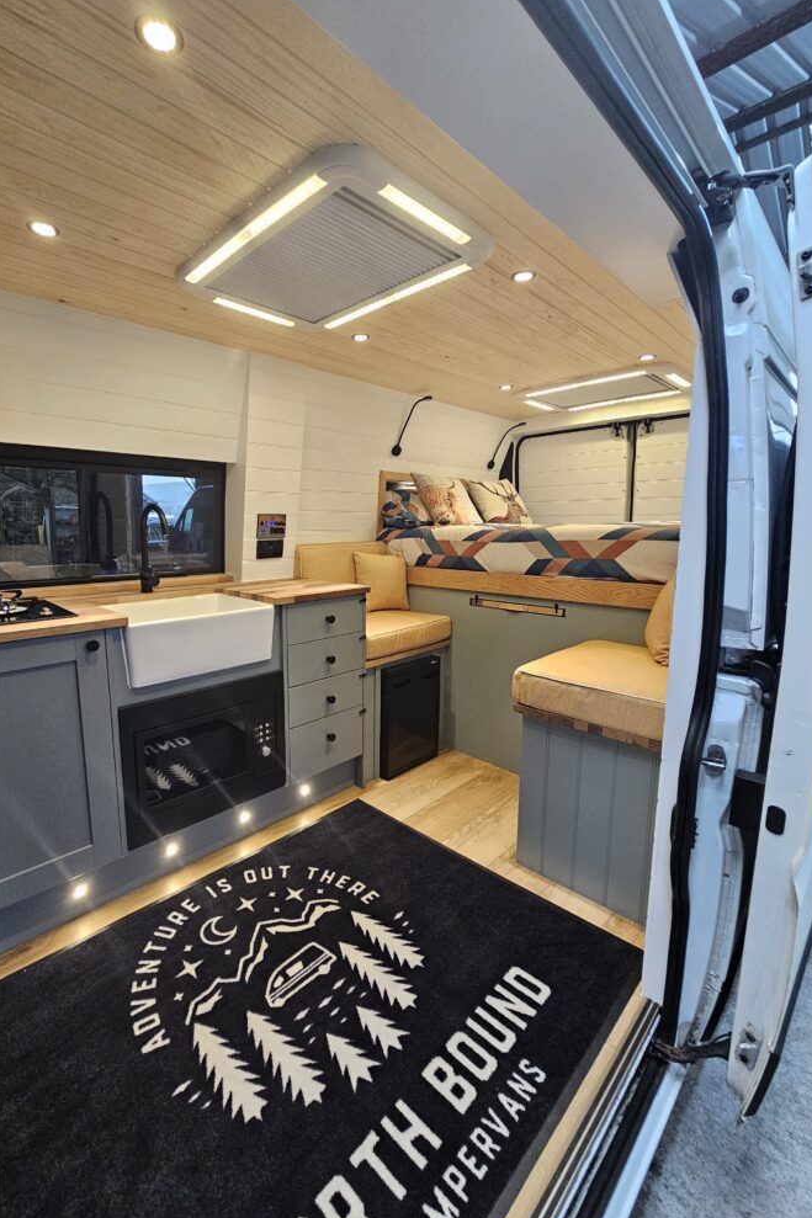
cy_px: 600
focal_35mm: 14
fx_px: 474
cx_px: 351
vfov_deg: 104.3
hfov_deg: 80.8
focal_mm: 2.2
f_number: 2.2
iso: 320
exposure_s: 1/71
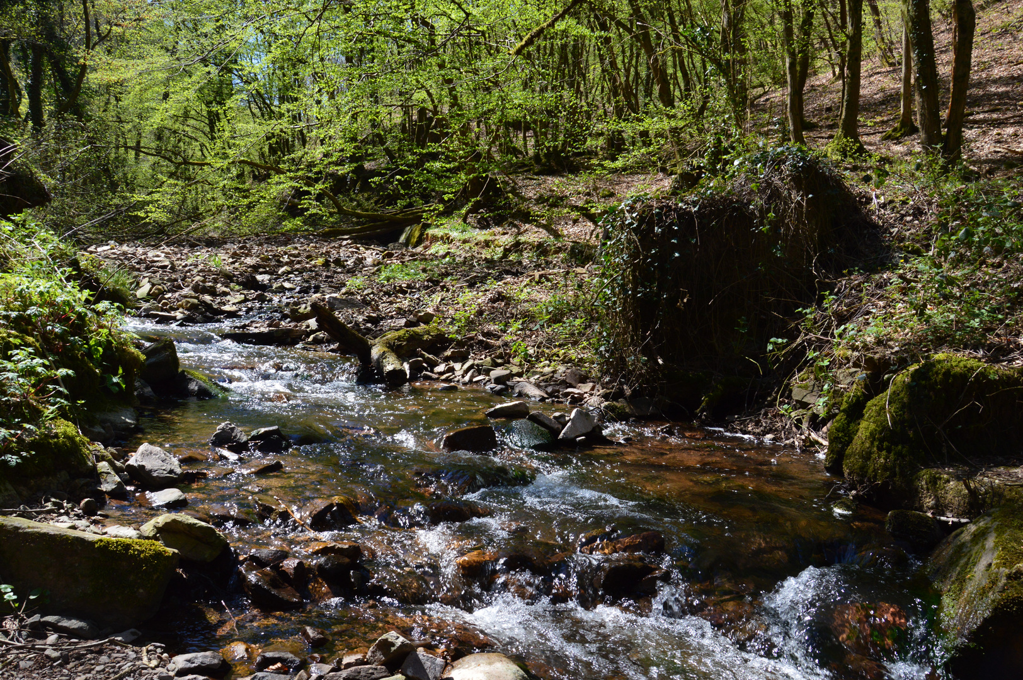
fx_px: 767
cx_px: 512
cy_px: 340
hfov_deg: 67.4
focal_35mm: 27
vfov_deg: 47.9
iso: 400
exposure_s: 1/200
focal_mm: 18
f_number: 10
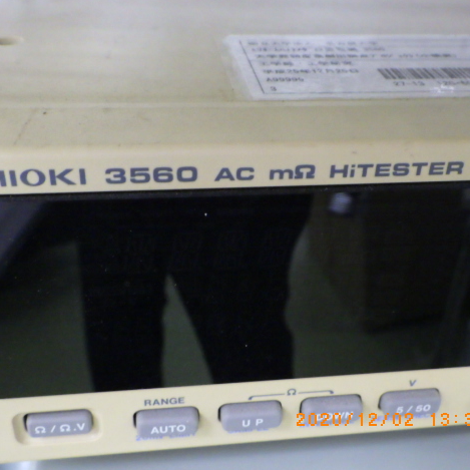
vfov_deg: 40.9
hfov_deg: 40.9
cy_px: 234
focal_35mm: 41
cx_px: 239
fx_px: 630
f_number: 3.8
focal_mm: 6.1
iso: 1600
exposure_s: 1/45
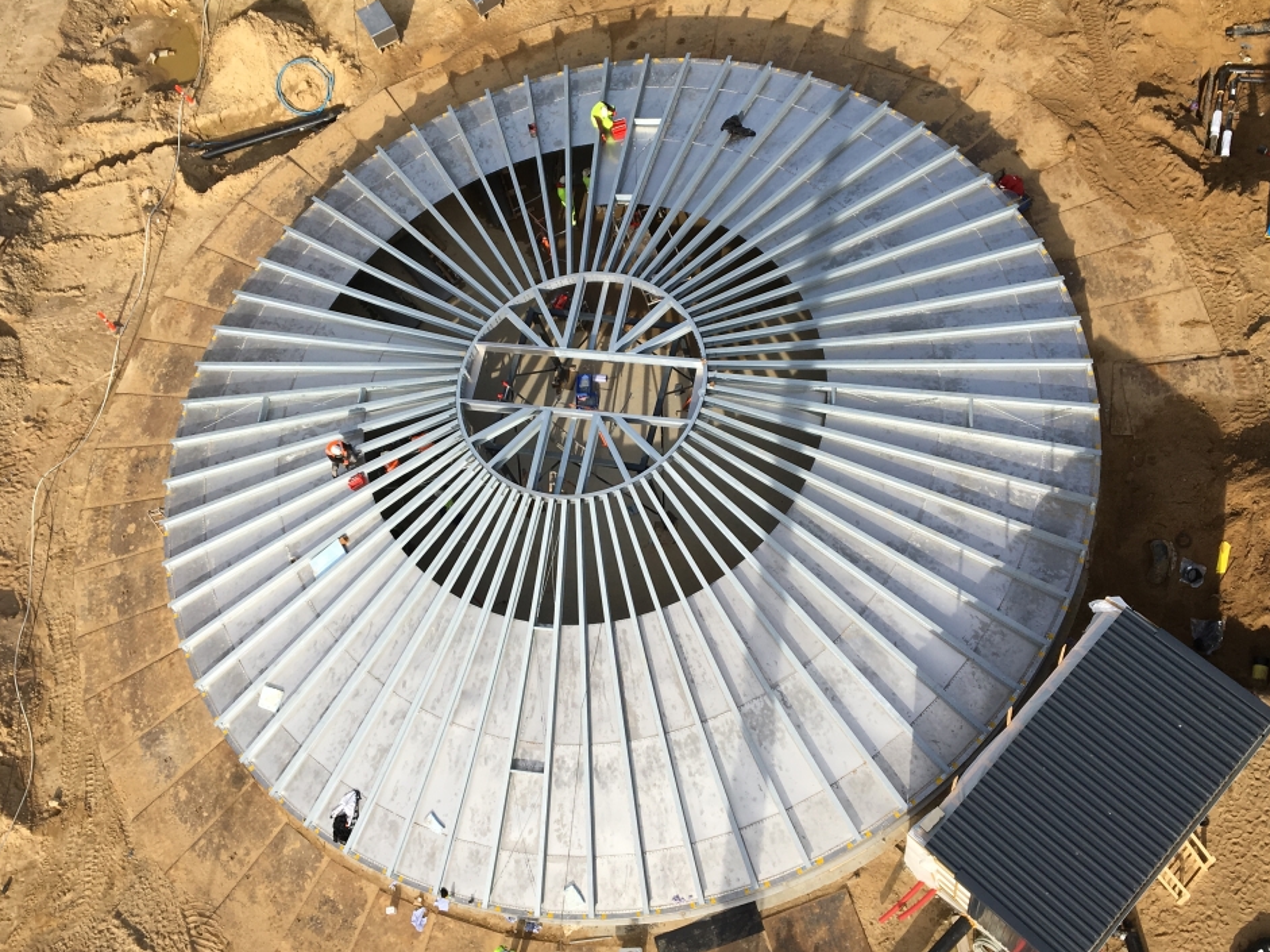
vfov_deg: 38.6
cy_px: 485
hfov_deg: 50.1
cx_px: 610
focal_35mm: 37
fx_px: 1357
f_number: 2.2
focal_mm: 4.15
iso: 25
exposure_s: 1/1603
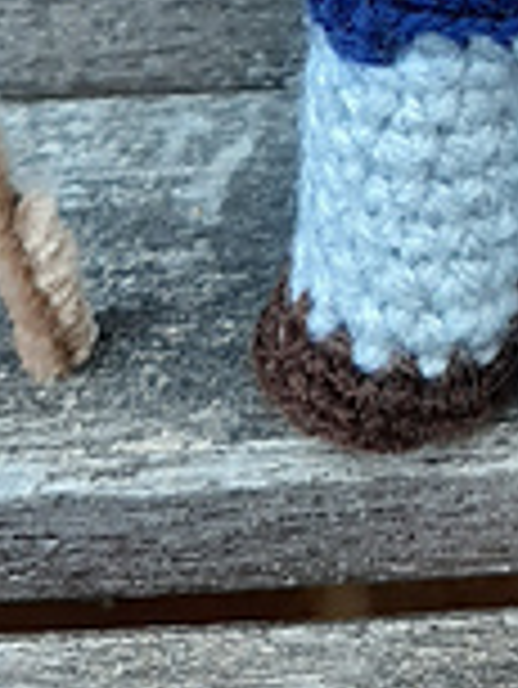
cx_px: 615
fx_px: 1694
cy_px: -387
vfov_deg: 19.6
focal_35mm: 85
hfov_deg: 16.7
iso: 50
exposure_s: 1/100
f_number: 1.7
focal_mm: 3.93
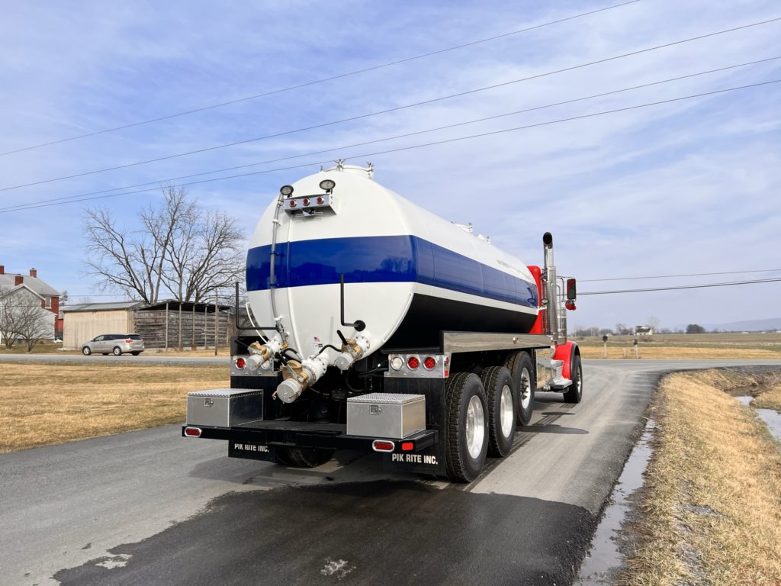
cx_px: 390
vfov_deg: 53.1
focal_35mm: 26
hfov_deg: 67.3
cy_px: 293
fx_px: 587
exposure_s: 1/4274
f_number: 1.5
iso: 50
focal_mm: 5.7
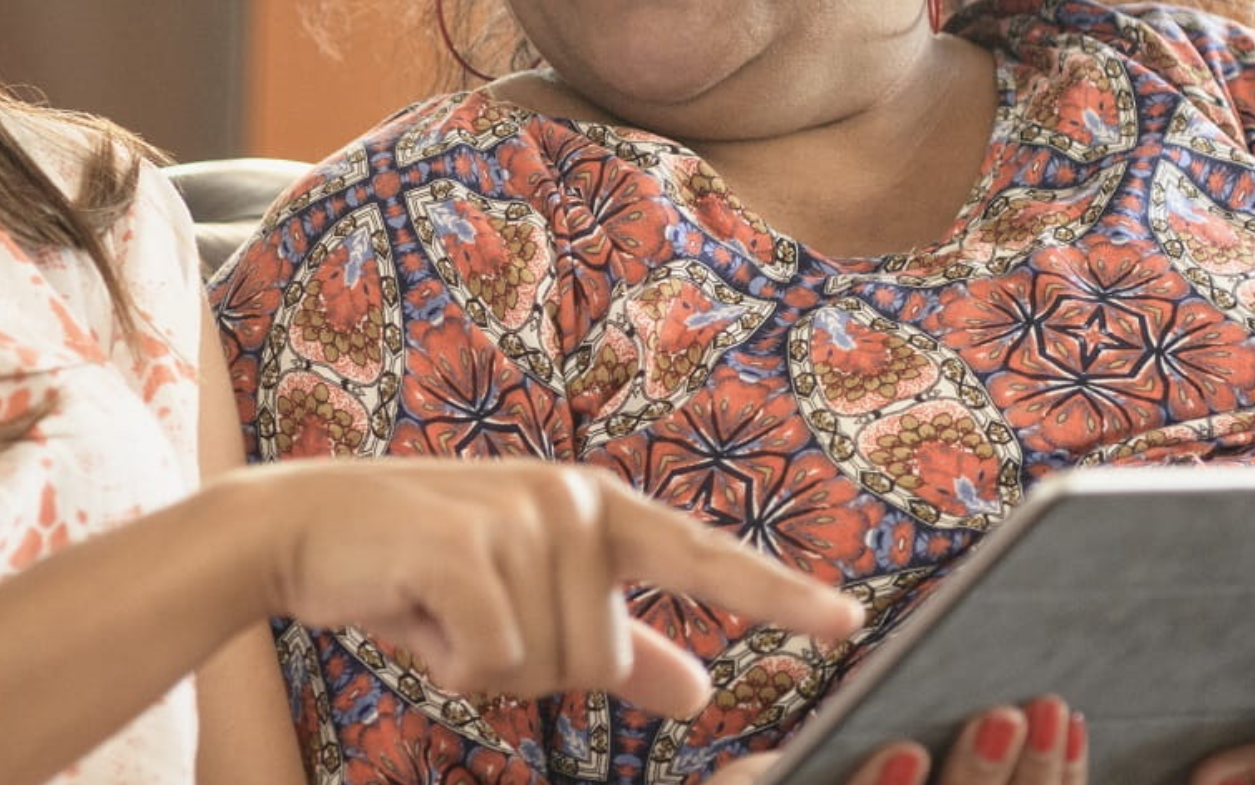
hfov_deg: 11.1
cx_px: 487
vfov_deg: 6.9
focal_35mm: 189
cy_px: 204
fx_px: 6465
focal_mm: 70
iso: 1600
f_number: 2.8
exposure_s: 1/125
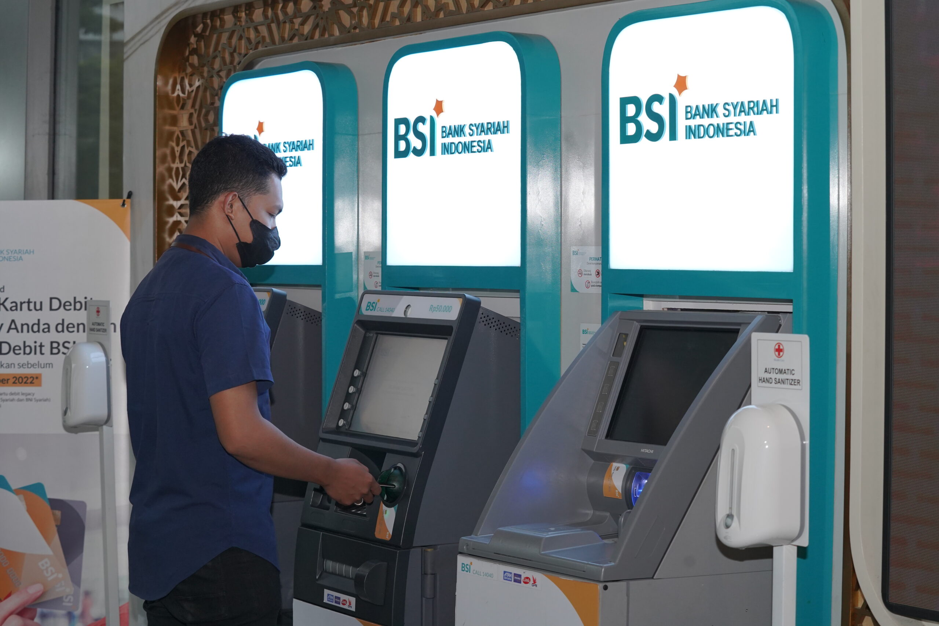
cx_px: 470
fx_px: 1904
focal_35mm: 73
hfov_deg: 27.7
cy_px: 313
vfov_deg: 18.7
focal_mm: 73
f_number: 6.3
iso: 2000
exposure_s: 1/125
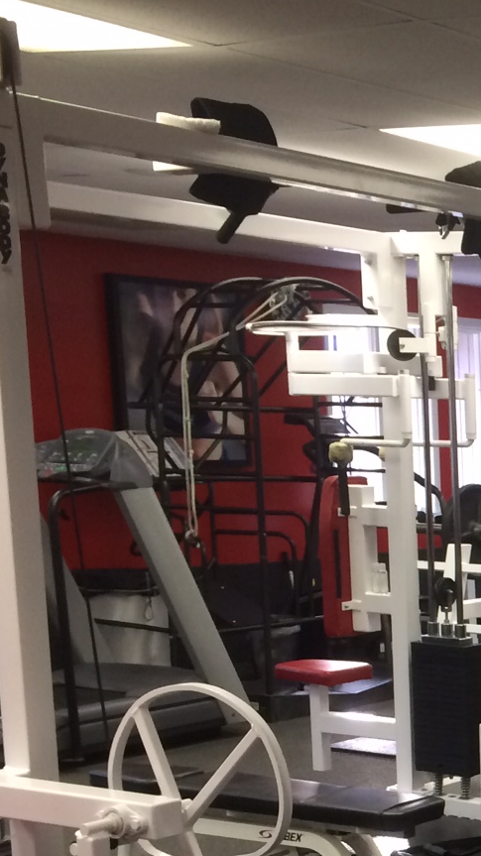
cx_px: 902
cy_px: 758
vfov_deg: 27.3
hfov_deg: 14.0
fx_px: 1702
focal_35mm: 75
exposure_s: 1/30
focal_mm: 4.15
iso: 100
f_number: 2.2
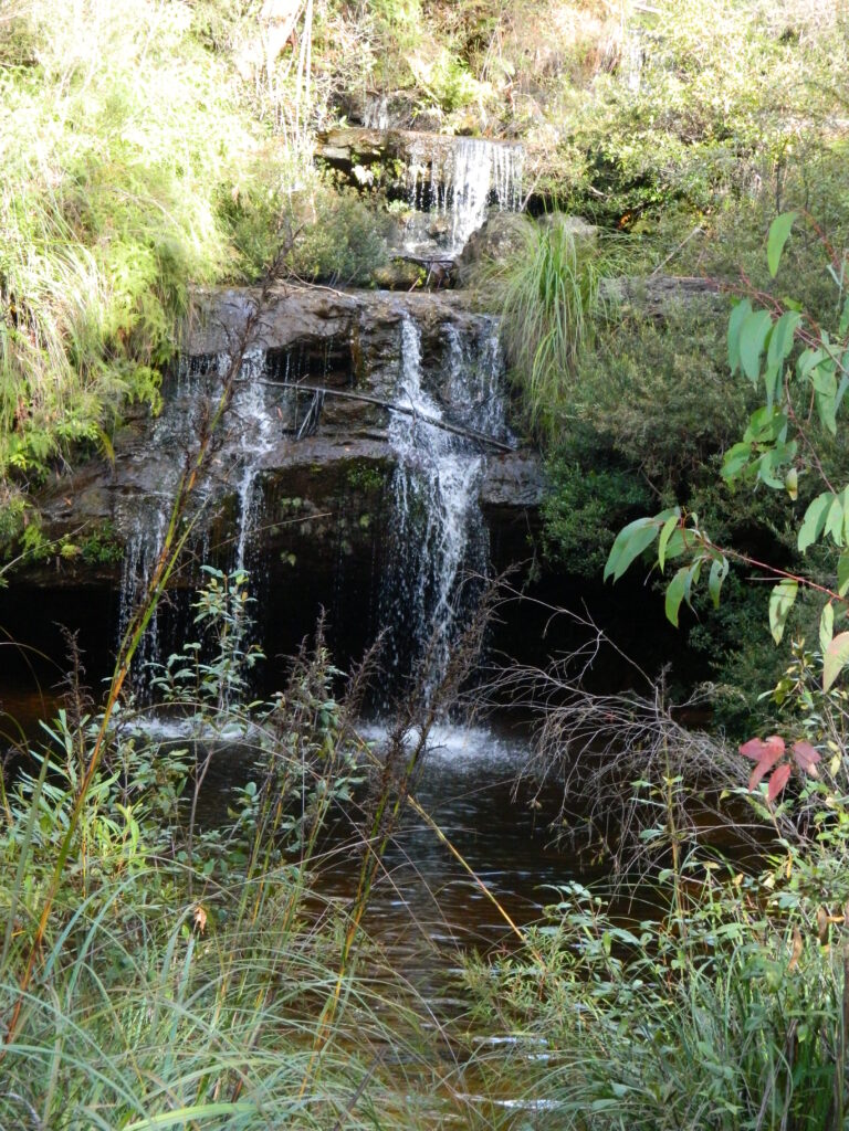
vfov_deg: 27.8
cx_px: 424
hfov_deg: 21.0
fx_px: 2289
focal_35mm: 70
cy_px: 566
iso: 400
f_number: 4
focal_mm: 12.6
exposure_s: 1/125
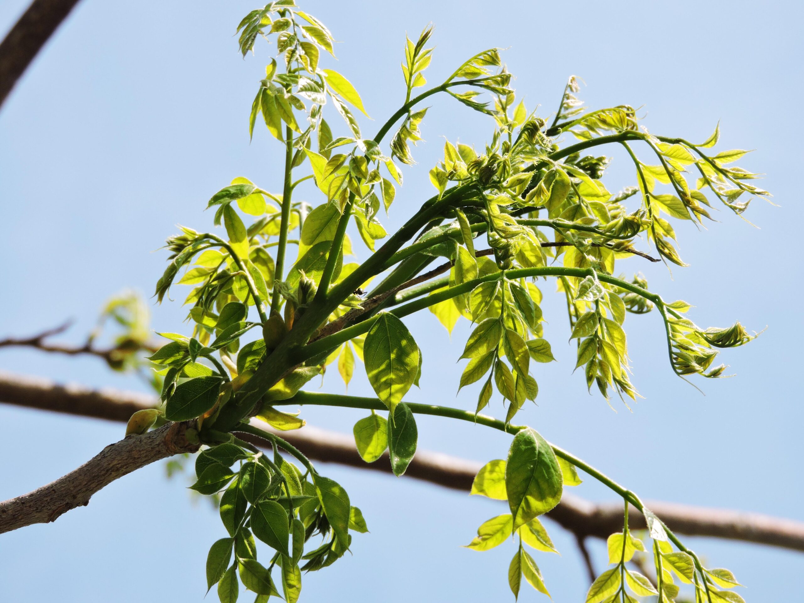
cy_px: 302
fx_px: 5110
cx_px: 402
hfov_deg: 9.0
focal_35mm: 220
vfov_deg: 6.8
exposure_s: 1/320
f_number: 5.3
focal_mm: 39.4
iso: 100
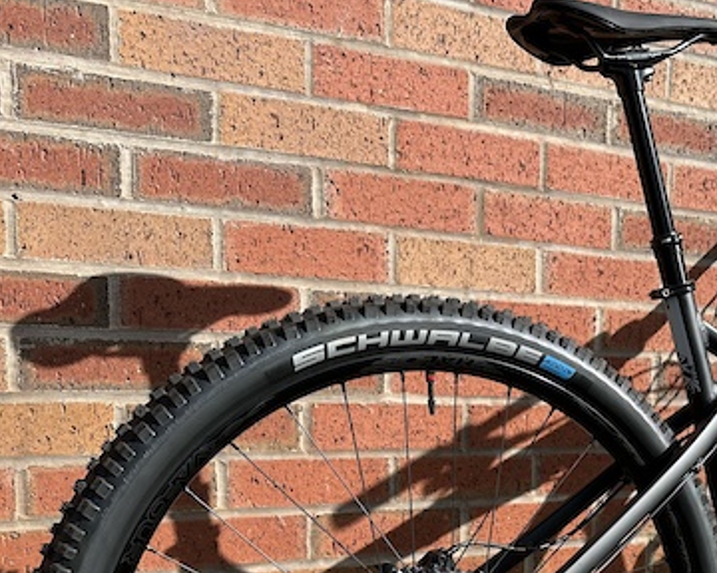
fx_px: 1103
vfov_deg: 27.9
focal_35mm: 52
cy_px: 531
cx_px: 647
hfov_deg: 34.0
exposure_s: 1/3247
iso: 80
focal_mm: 6.86
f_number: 1.78
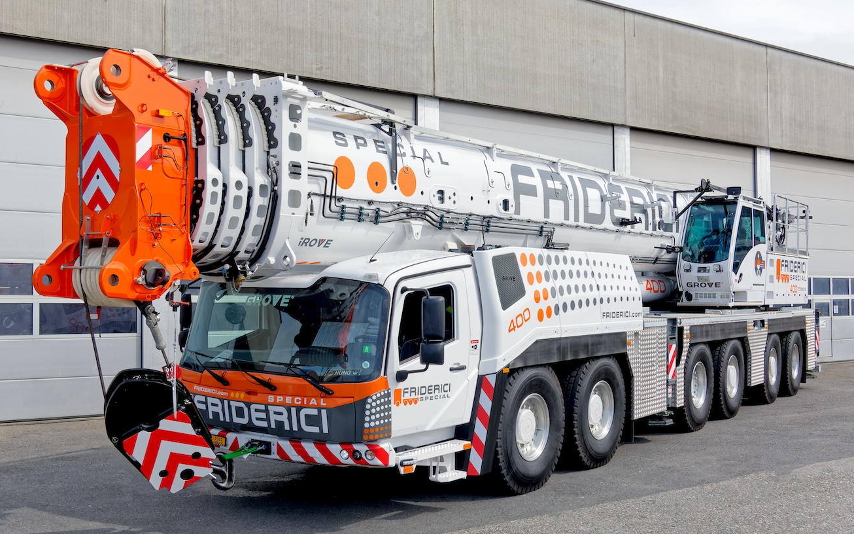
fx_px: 954
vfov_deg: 31.2
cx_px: 427
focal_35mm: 41
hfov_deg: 48.2
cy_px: 274
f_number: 4
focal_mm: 14.69
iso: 160
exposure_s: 1/1250
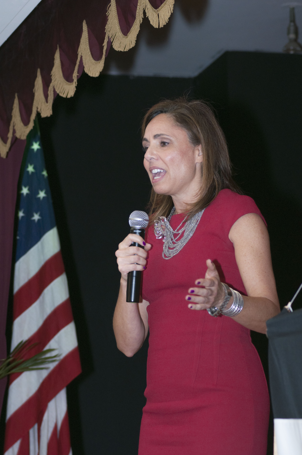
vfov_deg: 14.4
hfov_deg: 9.6
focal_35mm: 142
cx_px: 151
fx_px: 1798
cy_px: 228
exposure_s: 1/200
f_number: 5.6
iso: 250
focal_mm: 95
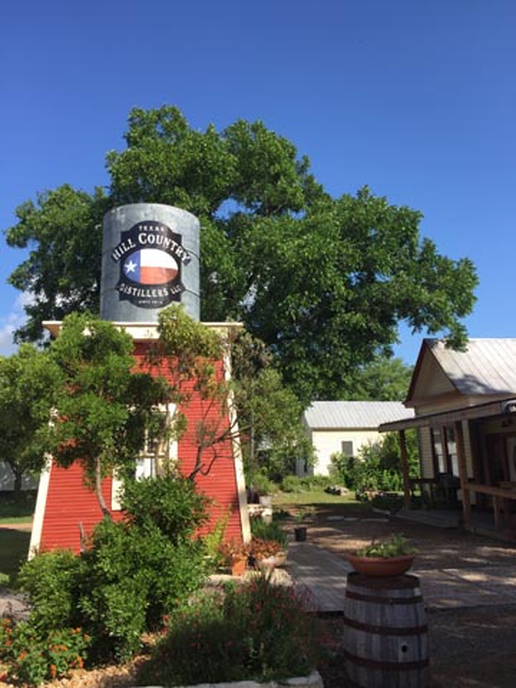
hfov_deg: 48.2
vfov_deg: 61.7
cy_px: 344
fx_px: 576
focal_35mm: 29
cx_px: 258
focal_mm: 4.15
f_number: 2.2
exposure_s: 1/1236
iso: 32
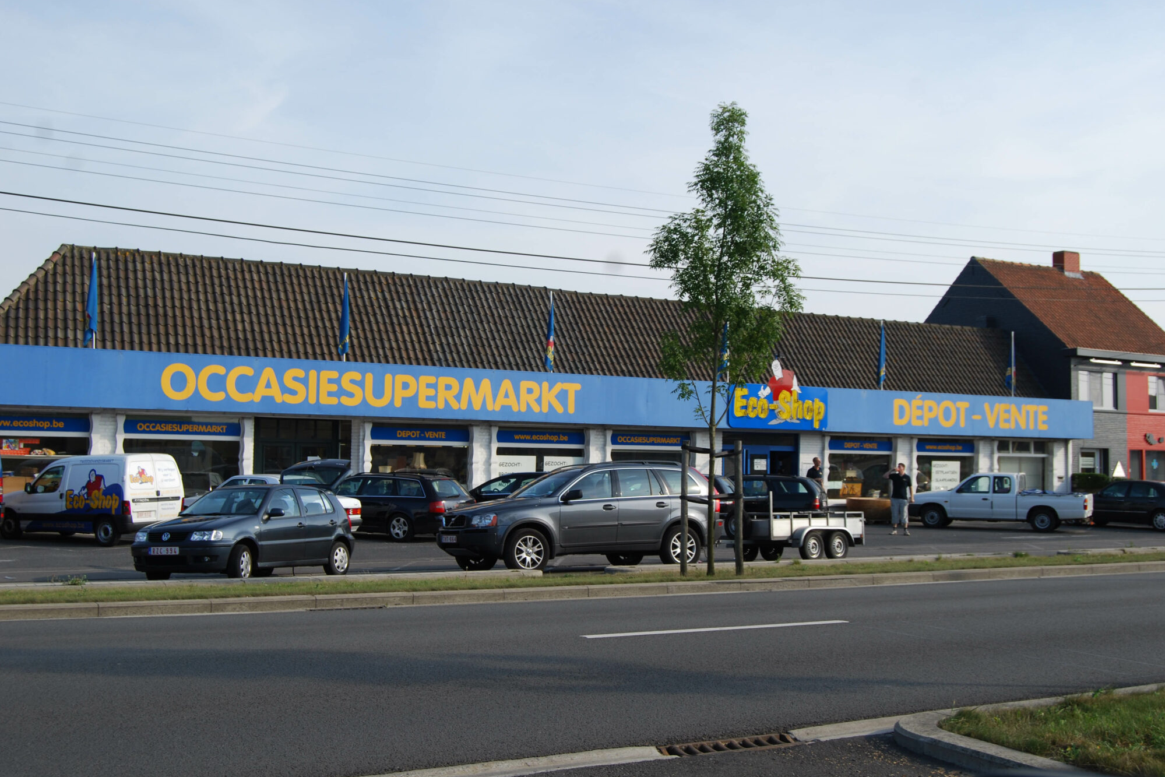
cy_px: 386
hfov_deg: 48.5
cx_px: 578
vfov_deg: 33.4
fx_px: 1294
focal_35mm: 40
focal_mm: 26
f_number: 7.1
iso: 100
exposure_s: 1/200
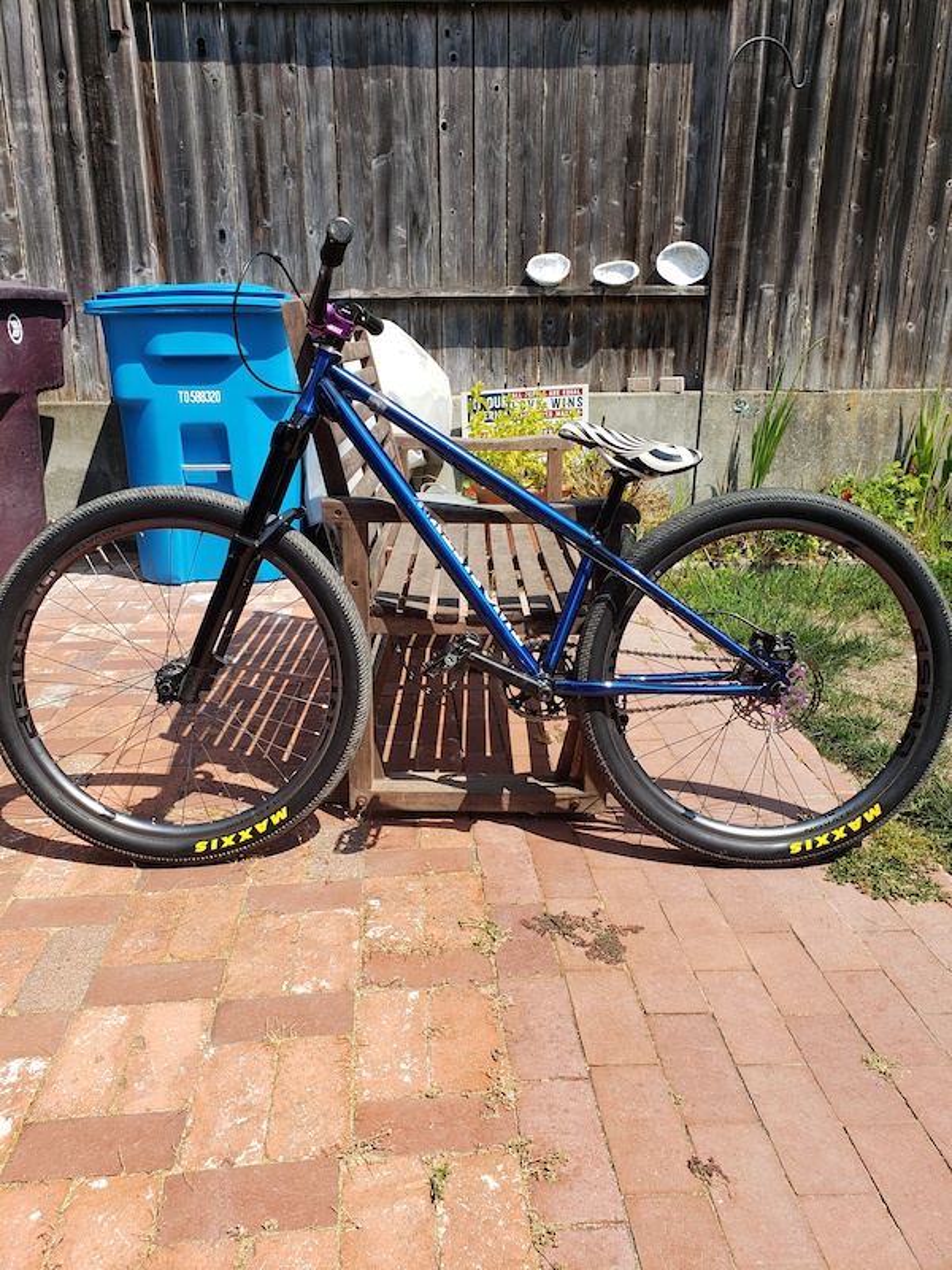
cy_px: 635
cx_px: 476
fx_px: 953
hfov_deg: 53.1
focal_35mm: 26
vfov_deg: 67.3
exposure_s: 1/1036
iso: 50
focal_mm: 4.3
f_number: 2.4
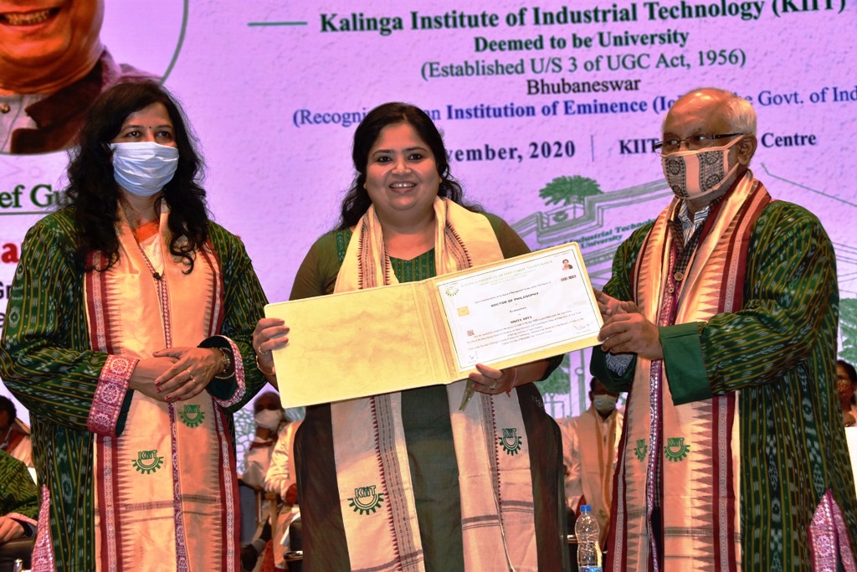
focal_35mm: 60
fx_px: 1428
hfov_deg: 33.4
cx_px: 428
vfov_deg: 22.6
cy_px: 286
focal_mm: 40
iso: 500
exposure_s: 1/100
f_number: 6.3
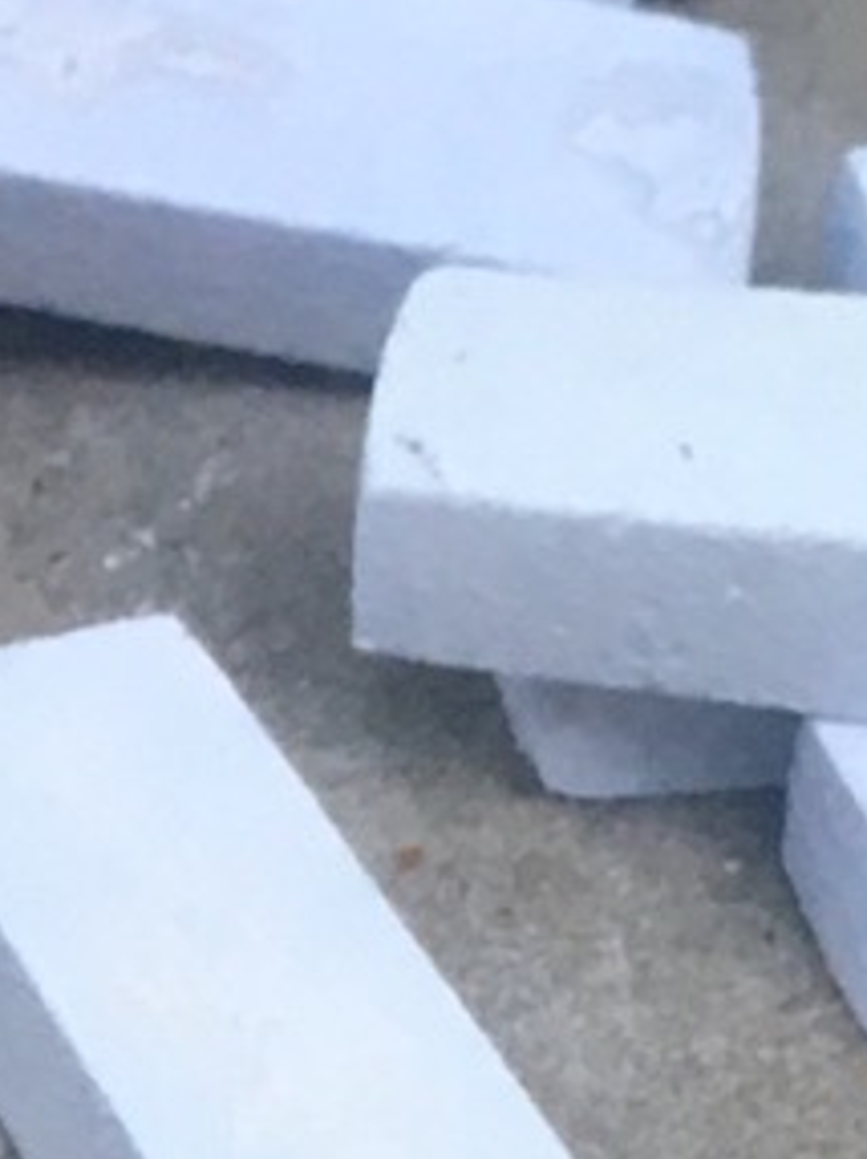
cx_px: -1187
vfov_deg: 9.4
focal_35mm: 208
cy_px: 1491
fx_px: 6957
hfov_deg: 6.8
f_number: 2.2
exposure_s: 1/33
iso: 100
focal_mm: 4.15
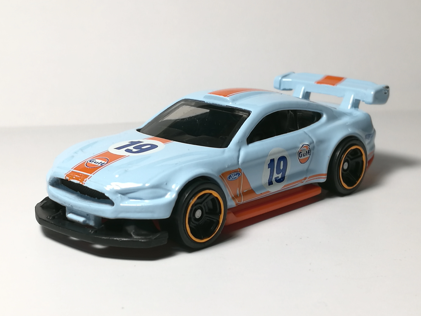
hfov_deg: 26.0
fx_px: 912
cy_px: 158
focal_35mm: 75
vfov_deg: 19.6
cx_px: 210
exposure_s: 1/50
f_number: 2.2
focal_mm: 4.5
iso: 50
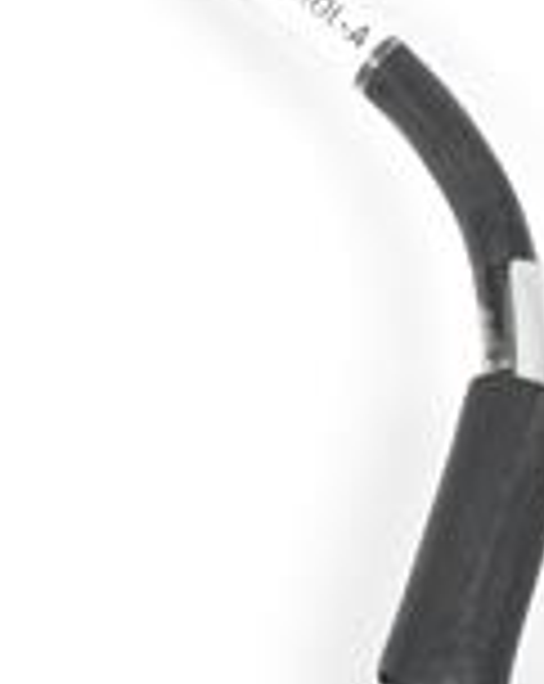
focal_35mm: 156
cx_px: -63
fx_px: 3149
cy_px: 144
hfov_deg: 9.8
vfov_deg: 12.3
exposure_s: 1/200
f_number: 13
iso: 200
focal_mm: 28
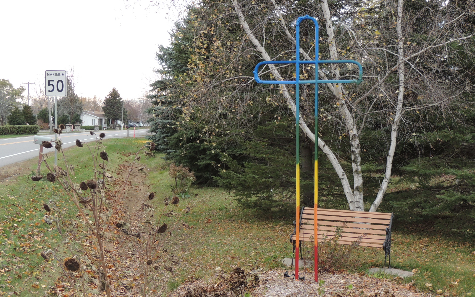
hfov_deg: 36.9
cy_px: 167
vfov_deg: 23.5
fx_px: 712
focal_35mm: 55
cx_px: 222
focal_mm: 7.6
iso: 100
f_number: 3.4
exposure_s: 1/125
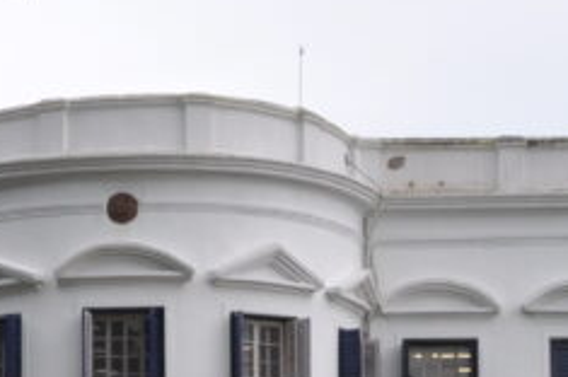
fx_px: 2269
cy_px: 536
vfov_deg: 9.3
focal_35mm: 144
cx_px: 176
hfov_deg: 14.2
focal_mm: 22
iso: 640
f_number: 9
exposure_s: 1/320
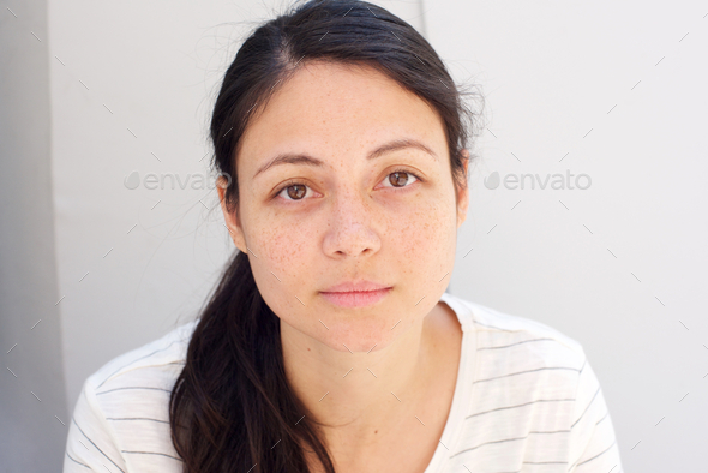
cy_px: 236
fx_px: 984
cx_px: 354
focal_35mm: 50
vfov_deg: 27.0
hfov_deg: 39.6
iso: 500
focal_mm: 50
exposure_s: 1/400
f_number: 7.1
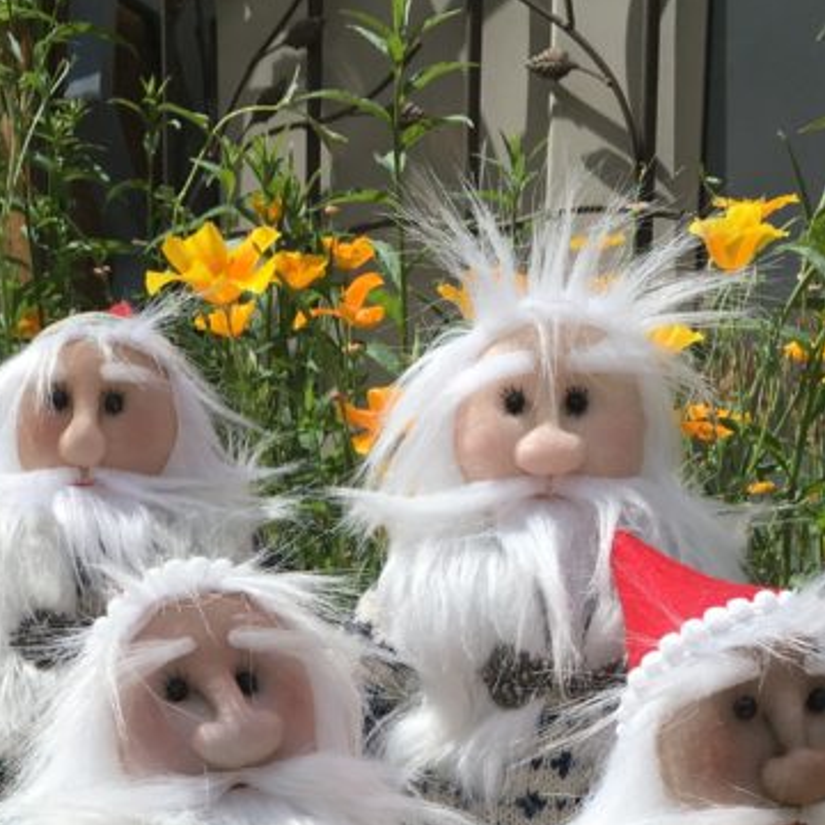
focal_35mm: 73
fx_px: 1968
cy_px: 1015
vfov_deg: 21.8
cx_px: 241
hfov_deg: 23.5
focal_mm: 4.15
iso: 25
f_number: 2.2
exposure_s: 1/2404
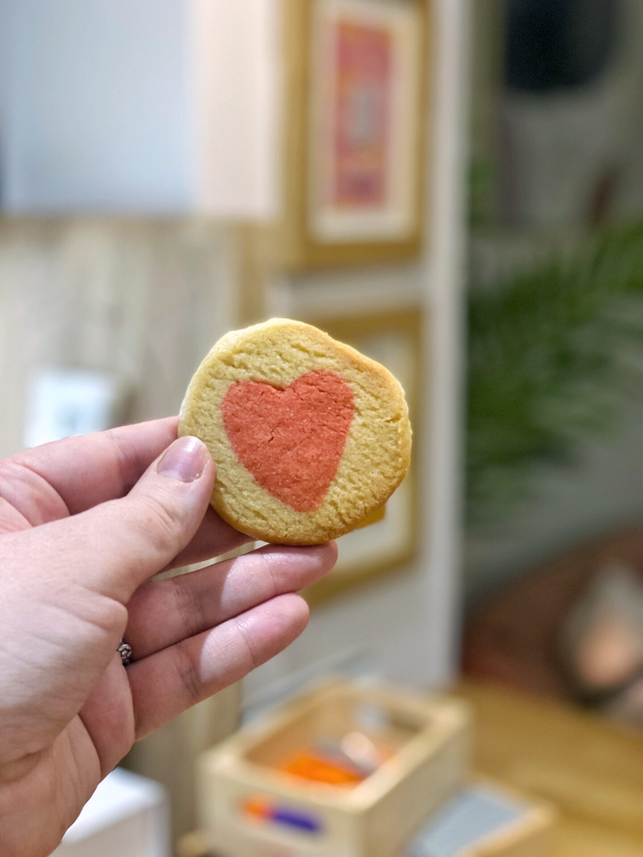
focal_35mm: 52
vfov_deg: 36.8
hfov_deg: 28.0
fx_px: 1288
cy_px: 428
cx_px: 322
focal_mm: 6
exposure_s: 1/50
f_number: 2
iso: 160
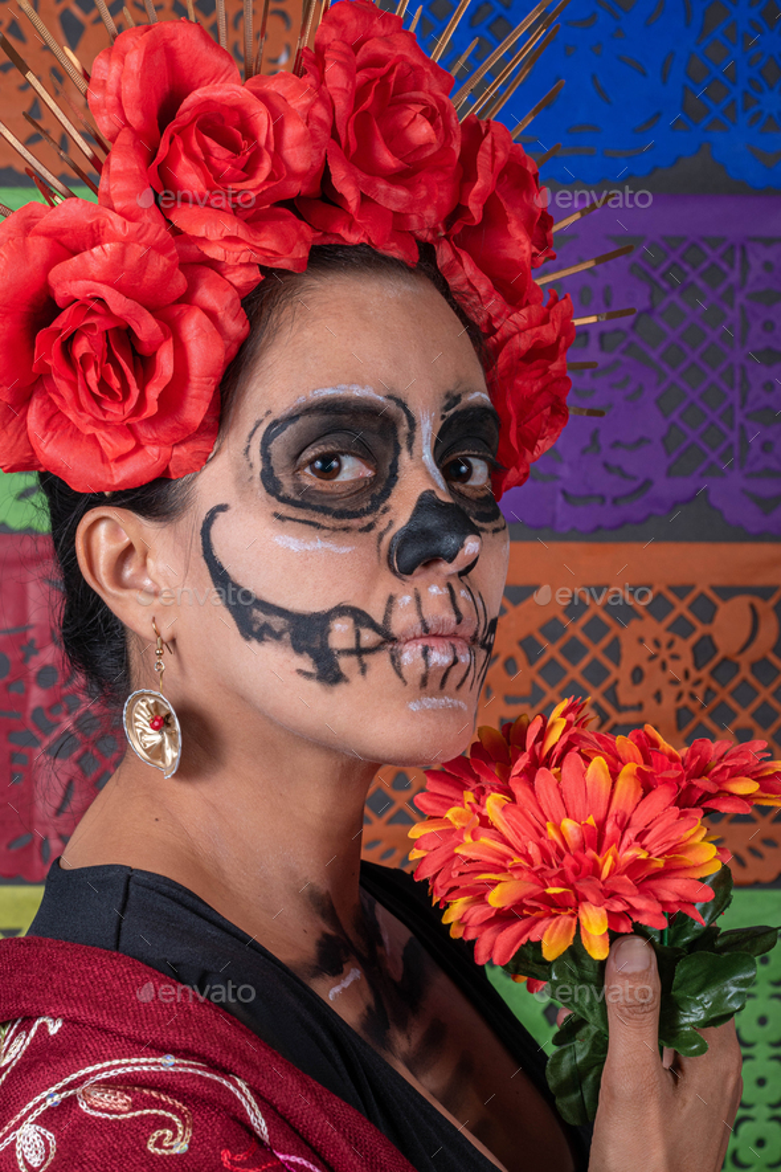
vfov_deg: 27.0
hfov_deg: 18.2
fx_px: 2440
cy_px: 586
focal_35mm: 75
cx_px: 390
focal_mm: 50
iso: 100
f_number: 10
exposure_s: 1/125
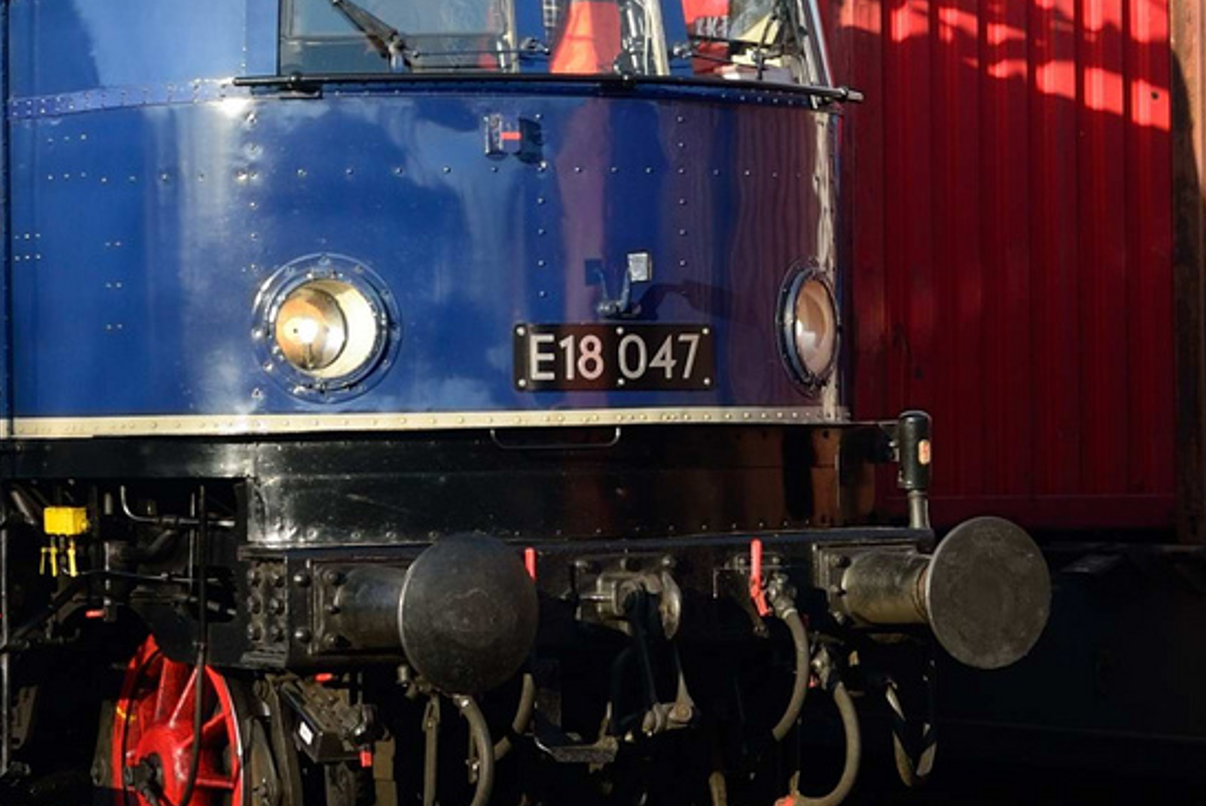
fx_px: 4609
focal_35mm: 137
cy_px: 172
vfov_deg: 10.0
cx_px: 241
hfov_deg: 14.8
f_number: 5.6
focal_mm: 31
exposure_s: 1/125
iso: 100
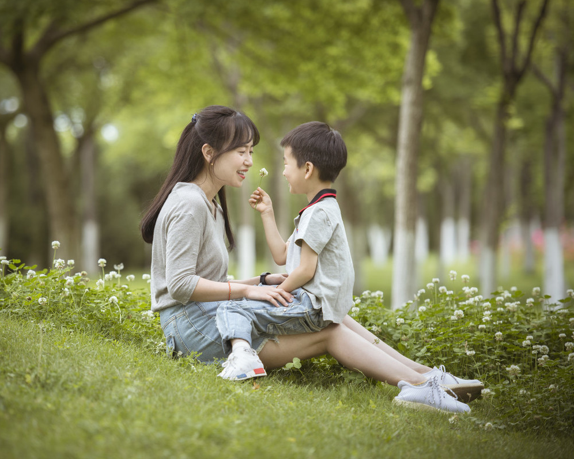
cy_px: 229
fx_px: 3075
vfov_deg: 8.5
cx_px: 243
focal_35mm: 181
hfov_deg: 10.7
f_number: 2.8
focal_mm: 160
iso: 320
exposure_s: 1/500
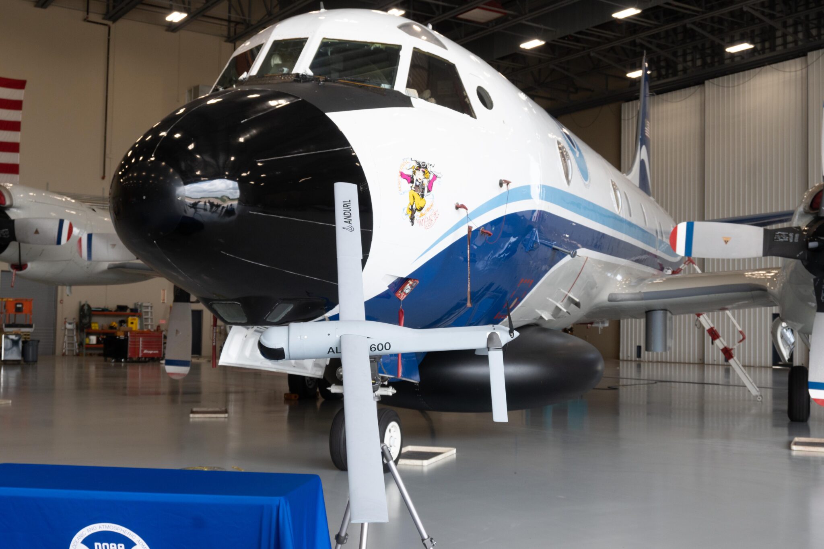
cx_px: 412
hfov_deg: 46.4
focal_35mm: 42
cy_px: 274
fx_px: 961
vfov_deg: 31.9
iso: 200
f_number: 6.3
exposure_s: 1/160
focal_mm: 28
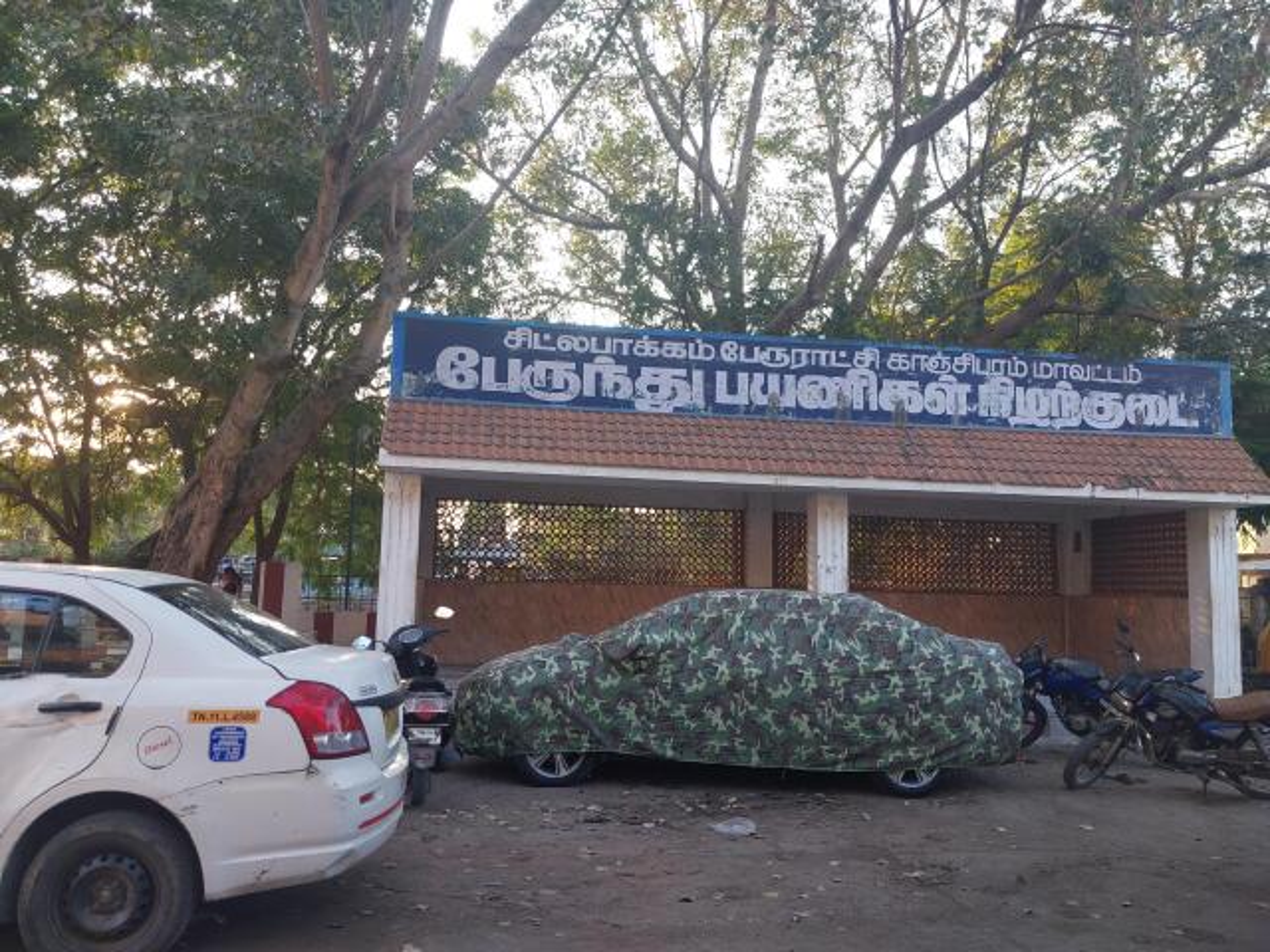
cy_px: 476
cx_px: 635
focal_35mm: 30
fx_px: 1101
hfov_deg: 60.0
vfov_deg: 46.8
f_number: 1.8
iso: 20
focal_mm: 4.6
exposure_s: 1/50
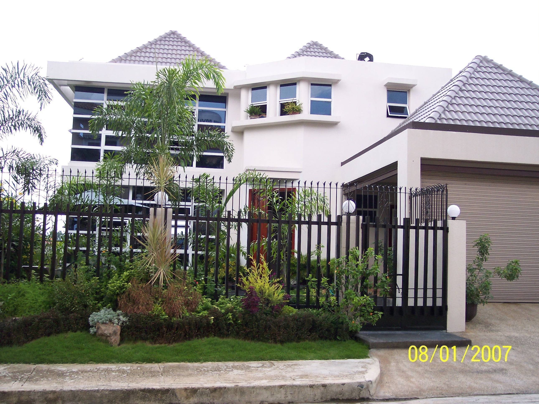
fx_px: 591
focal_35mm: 38
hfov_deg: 49.0
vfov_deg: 37.7
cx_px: 270
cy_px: 202
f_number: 2.8
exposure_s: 1/350
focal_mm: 8
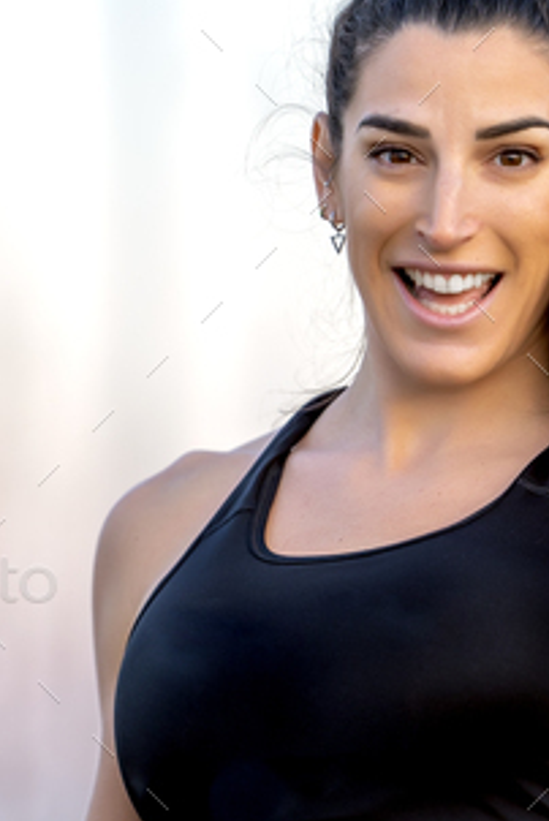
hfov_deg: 3.5
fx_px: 9014
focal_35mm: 395
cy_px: 561
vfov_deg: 5.2
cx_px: 334
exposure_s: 1/320
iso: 200
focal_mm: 135
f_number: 1.8
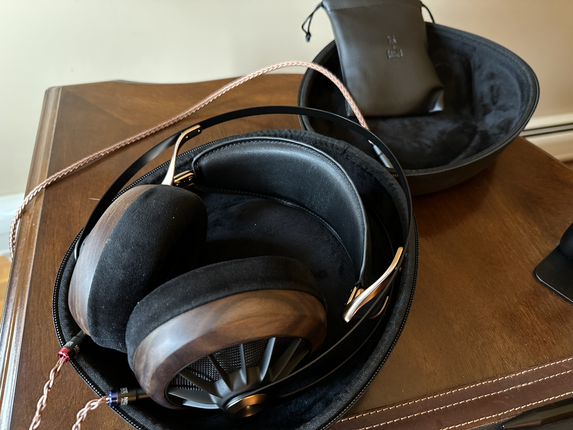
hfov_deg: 71.6
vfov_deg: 56.8
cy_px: 215
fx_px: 397
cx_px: 286
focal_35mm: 24
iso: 1000
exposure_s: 1/30
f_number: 1.78
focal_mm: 6.86
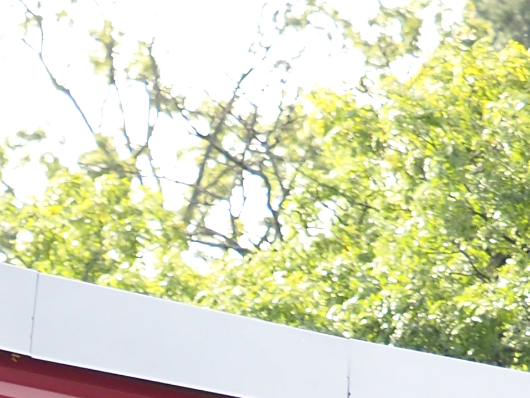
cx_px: -487
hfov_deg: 3.8
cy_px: 1057
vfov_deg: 2.8
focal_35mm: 520
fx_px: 7963
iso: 250
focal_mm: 48
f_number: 2.8
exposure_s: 1/640
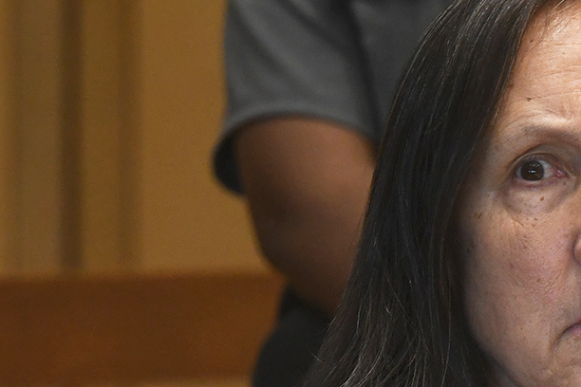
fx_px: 9489
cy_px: 454
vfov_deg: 2.3
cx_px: 631
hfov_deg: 3.5
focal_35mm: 588
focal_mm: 200
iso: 1600
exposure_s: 1/60
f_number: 5.6
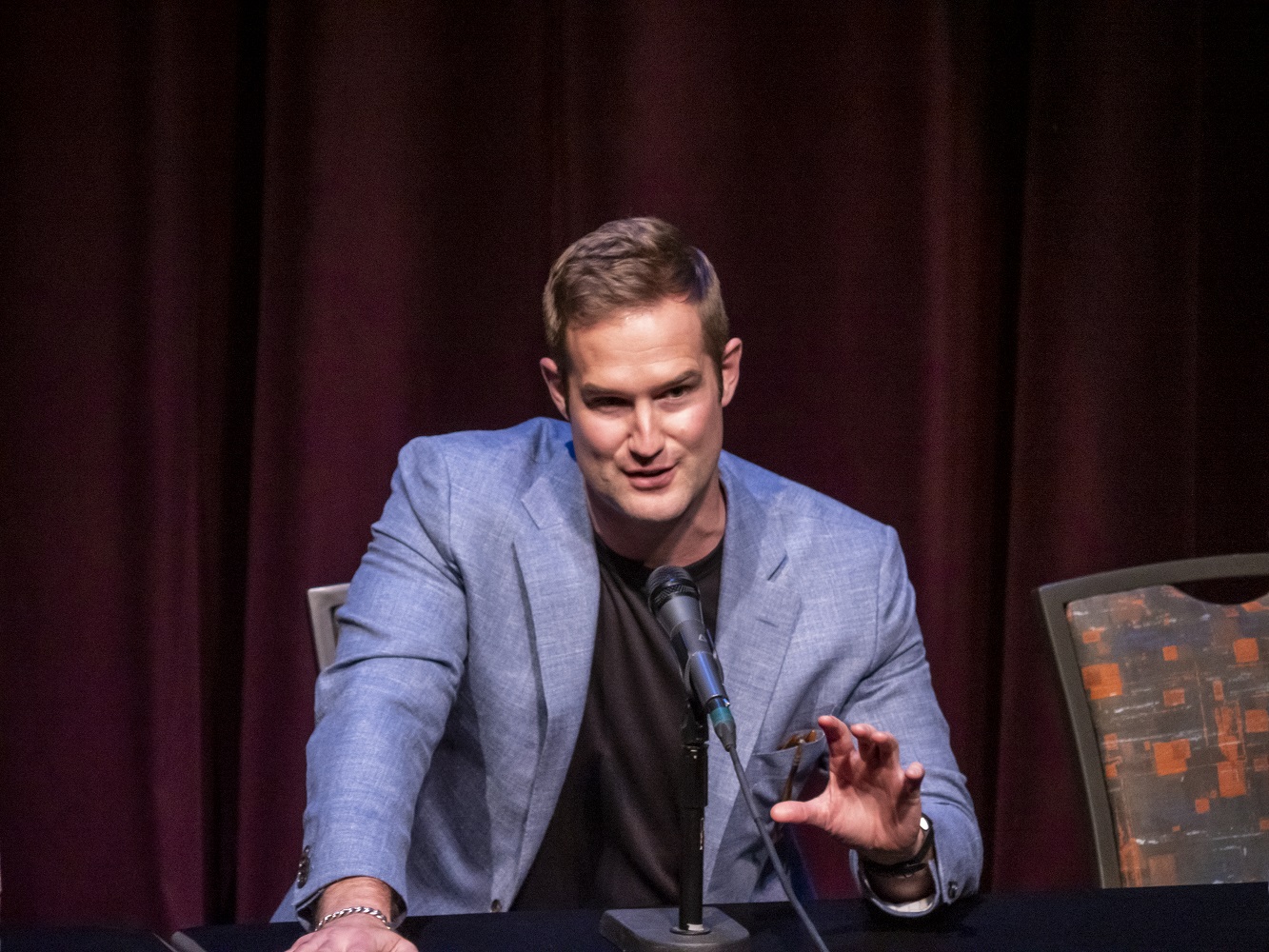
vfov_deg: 2.5
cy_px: 476
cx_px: 634
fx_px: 21998
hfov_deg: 3.3
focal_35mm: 600
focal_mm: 300
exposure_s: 1/160
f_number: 5.6
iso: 1600
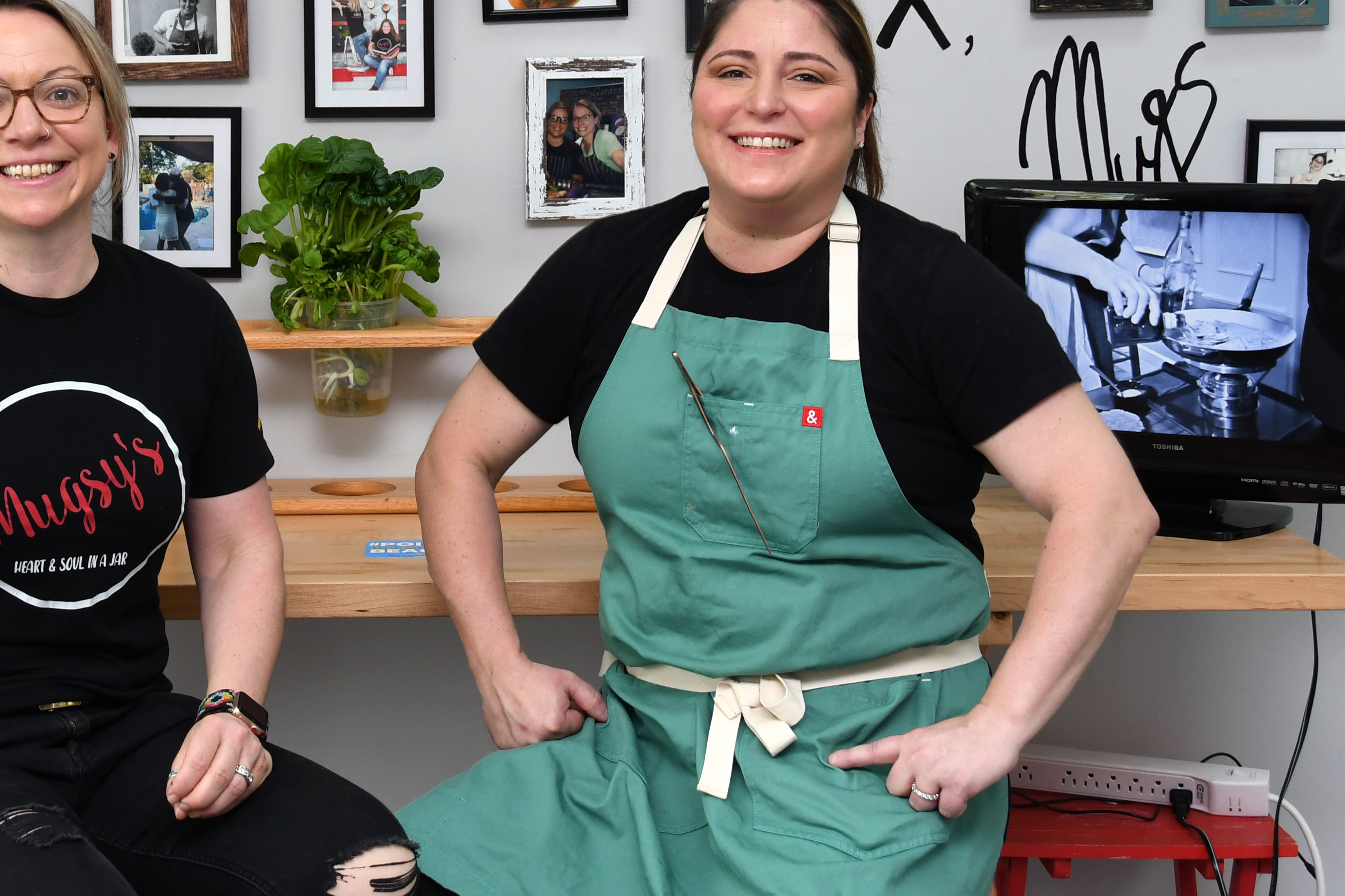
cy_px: 236
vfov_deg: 17.4
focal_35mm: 78
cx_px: 457
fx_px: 2914
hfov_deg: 25.9
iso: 500
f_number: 6.3
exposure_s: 1/60
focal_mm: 31
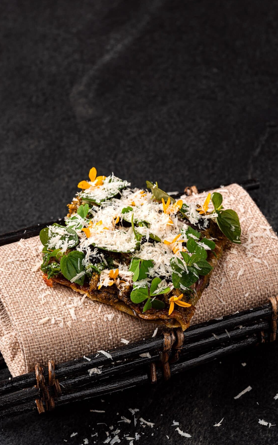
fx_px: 1115
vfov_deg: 22.6
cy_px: 222
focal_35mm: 92
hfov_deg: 14.2
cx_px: 135
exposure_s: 1/125
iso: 160
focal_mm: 90
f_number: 13
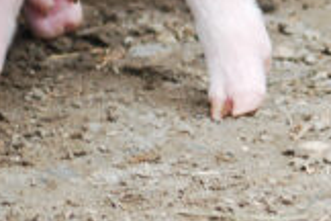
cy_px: -56
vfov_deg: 2.8
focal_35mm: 497
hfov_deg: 4.1
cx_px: -286
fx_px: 4569
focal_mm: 70
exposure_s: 1/250
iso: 400
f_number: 4
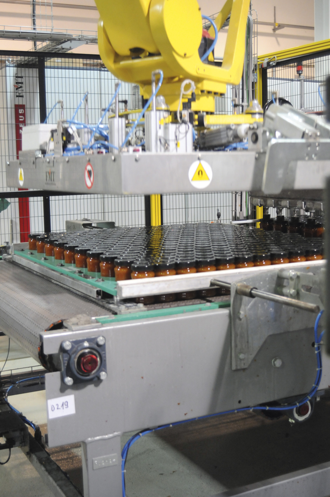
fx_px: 703
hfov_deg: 26.4
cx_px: 165
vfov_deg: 38.9
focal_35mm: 51
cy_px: 248
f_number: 3.8
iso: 1250
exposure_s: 1/40
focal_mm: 34
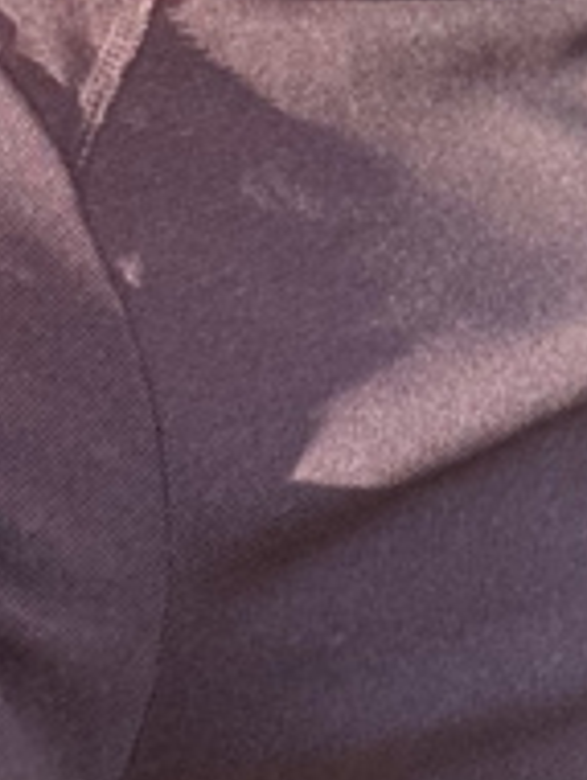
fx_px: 2842
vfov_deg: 14.5
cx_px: 985
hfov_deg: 11.1
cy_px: -423
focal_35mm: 126
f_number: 2.2
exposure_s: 1/1148
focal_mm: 2.71
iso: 25
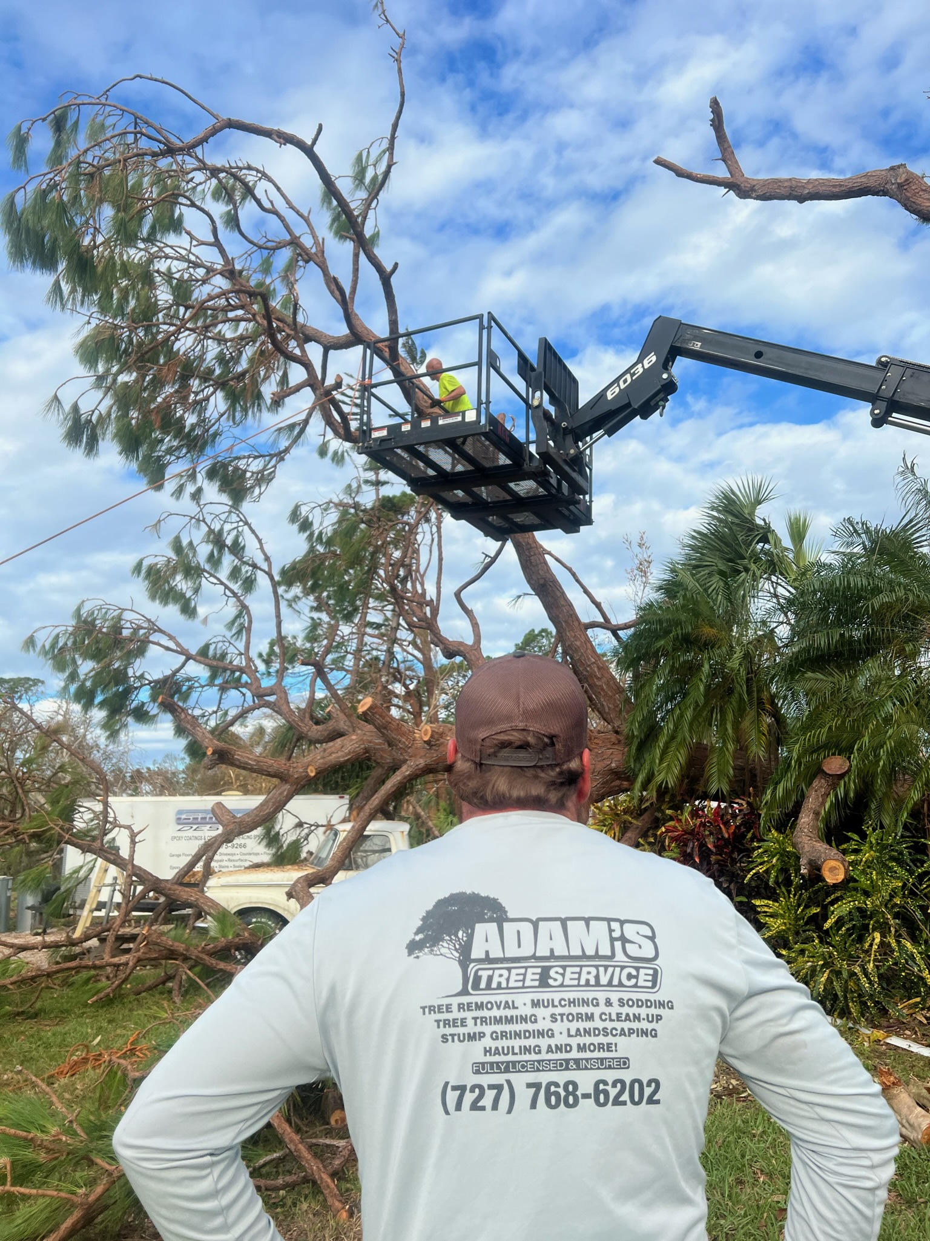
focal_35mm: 26
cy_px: 620
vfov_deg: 67.3
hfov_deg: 53.0
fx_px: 932
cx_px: 465
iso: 50
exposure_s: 1/2994
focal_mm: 5.7
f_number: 1.5
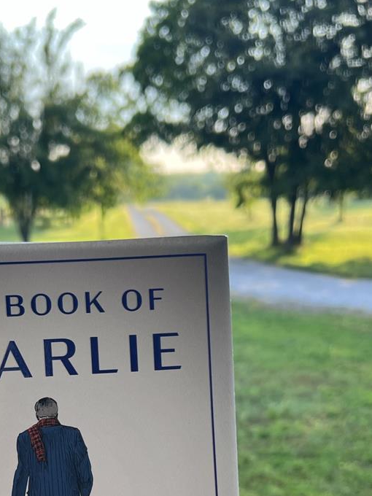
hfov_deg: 28.2
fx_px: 731
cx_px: 104
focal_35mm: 51
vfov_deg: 36.1
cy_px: 403
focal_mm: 5.7
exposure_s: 1/468
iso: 50
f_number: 1.5
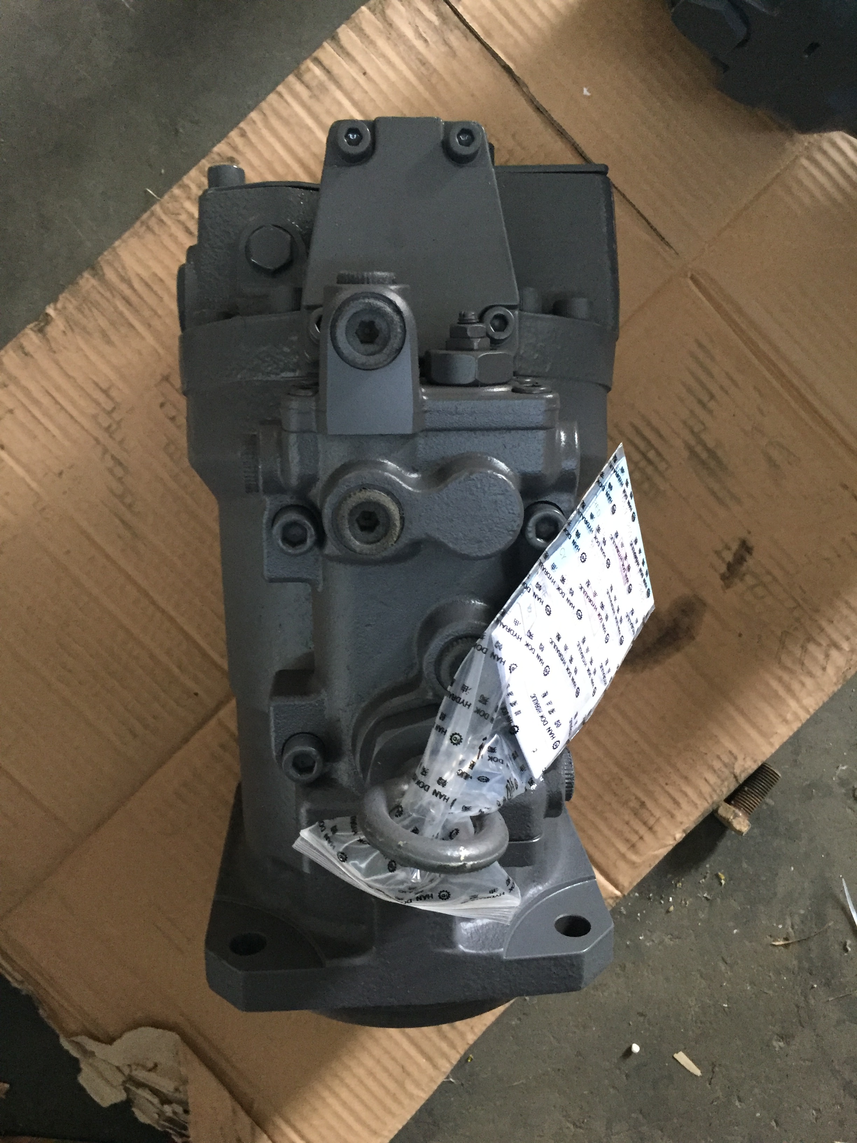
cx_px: 428
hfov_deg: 48.2
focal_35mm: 29
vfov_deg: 61.7
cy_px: 572
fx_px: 957
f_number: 2.2
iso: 250
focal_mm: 4.15
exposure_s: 1/25
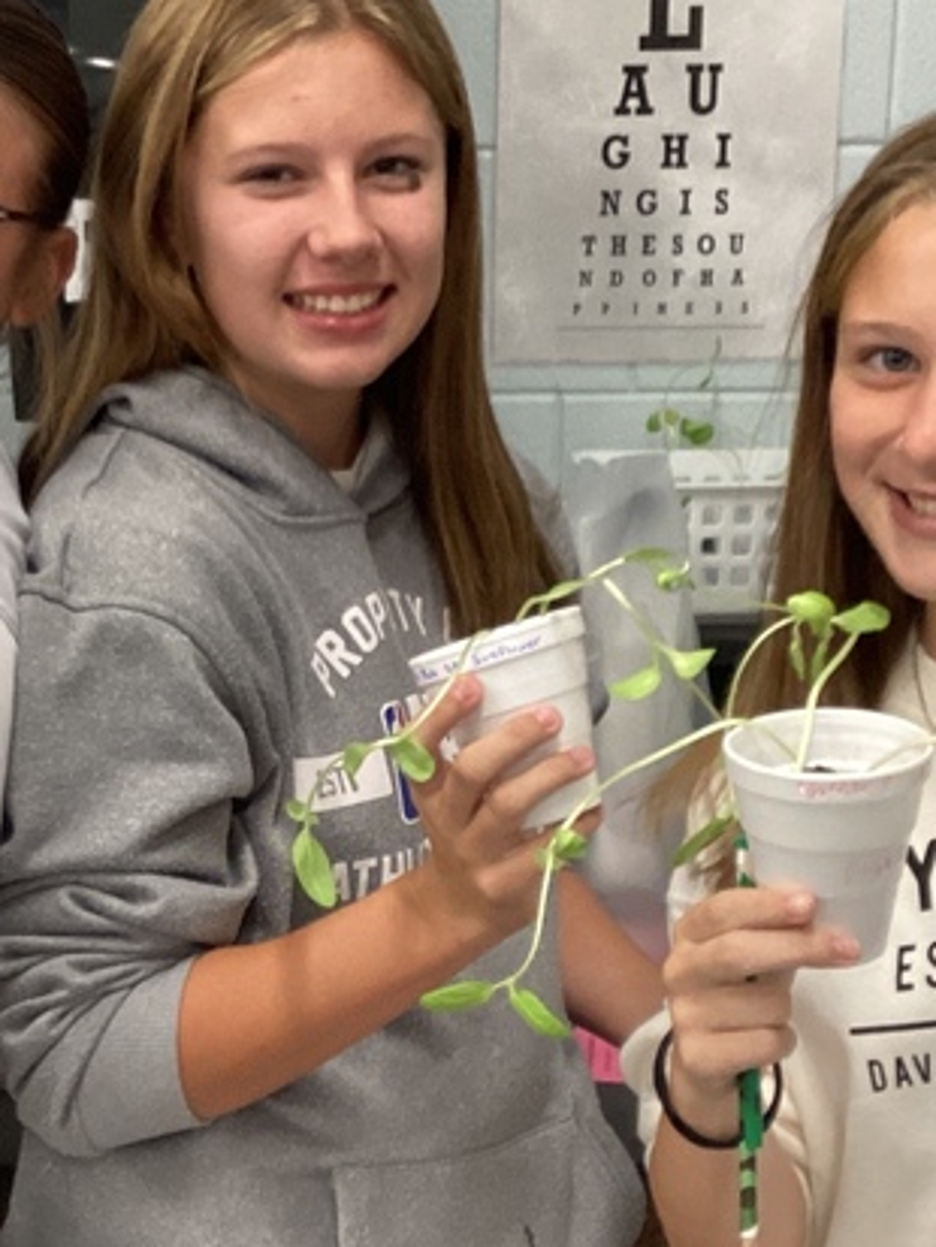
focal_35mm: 75
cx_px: 329
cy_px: 806
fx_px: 2703
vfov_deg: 25.9
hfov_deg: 19.6
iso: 250
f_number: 2.4
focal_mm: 3.3
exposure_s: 1/60
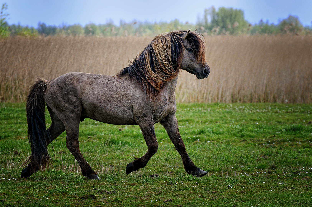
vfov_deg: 3.5
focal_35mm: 390
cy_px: 104
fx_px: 3376
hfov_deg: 5.3
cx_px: 156
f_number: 8
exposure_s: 1/800
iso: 400
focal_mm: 260
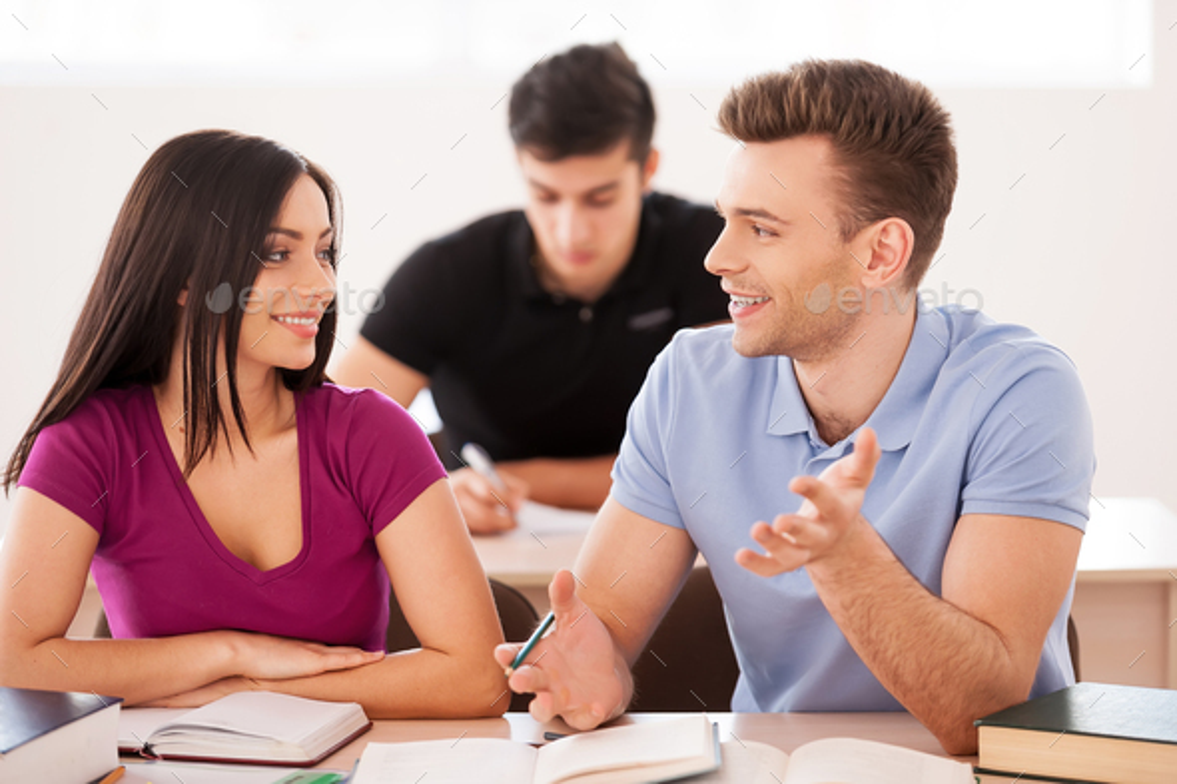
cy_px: 392
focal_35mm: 125
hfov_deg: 16.4
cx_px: 588
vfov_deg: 11.0
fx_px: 4085
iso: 320
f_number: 2.8
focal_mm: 125
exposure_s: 1/160
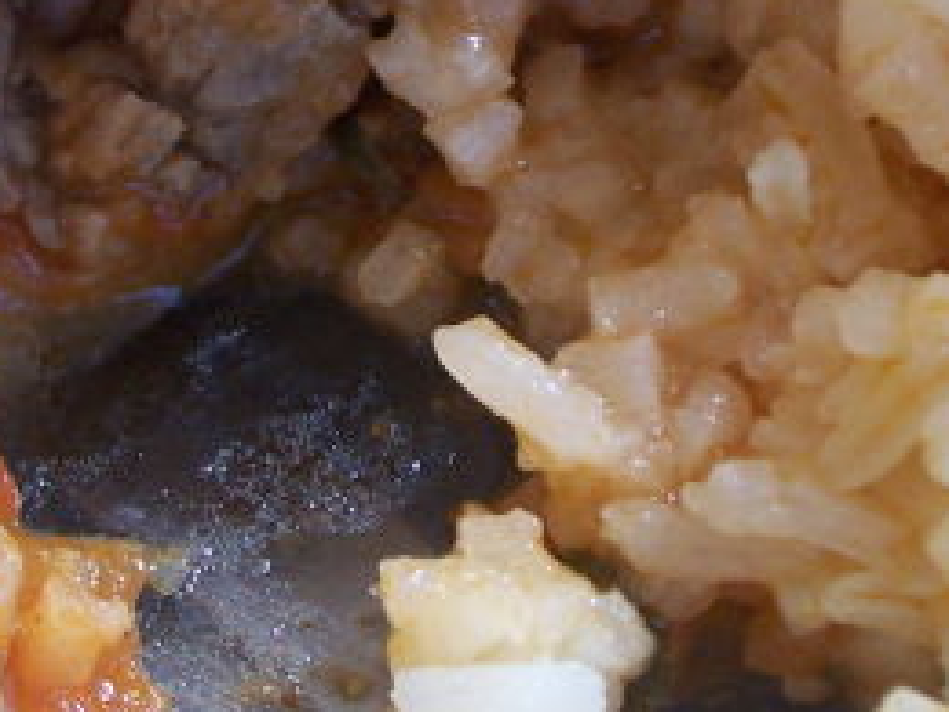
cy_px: 110
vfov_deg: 7.4
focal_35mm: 199
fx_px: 5456
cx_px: 484
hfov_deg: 9.9
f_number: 3.2
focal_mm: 11.1
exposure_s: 1/100
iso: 140
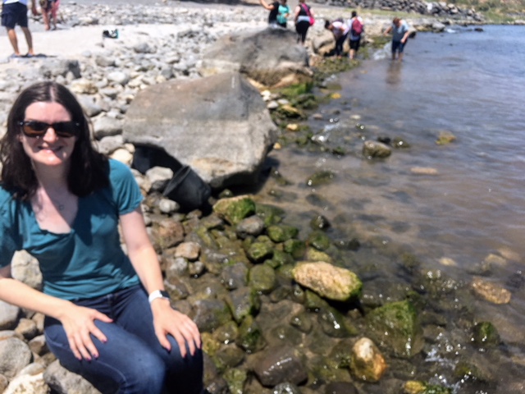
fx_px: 440
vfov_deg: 48.2
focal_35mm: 29
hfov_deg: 61.7
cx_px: 262
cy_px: 197
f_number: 2.2
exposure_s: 1/2024
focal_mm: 4.15
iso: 25
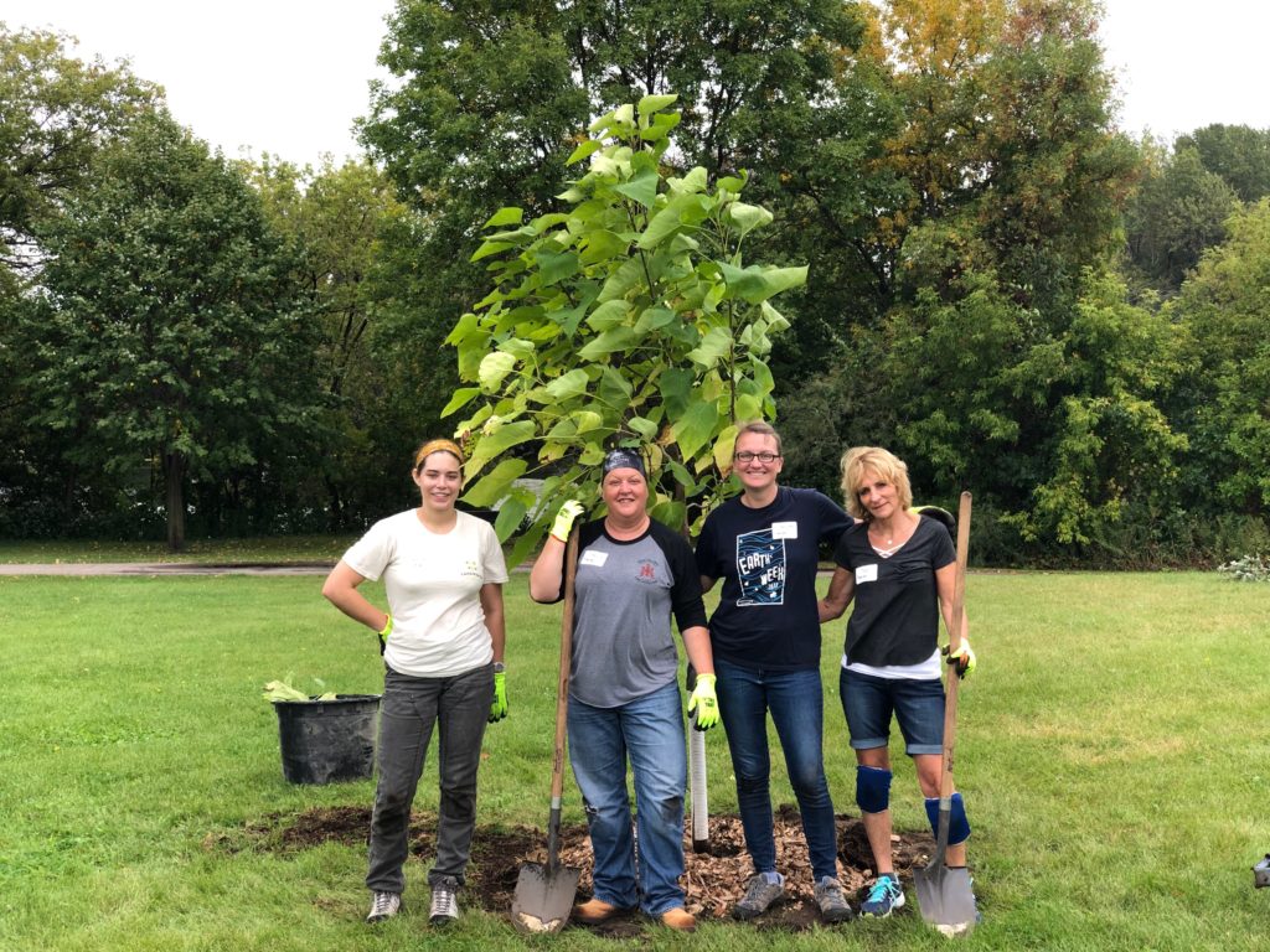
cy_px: 476
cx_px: 635
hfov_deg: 36.8
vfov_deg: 28.0
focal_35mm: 52
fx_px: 1908
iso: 32
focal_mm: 6
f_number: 2.4
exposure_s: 1/120
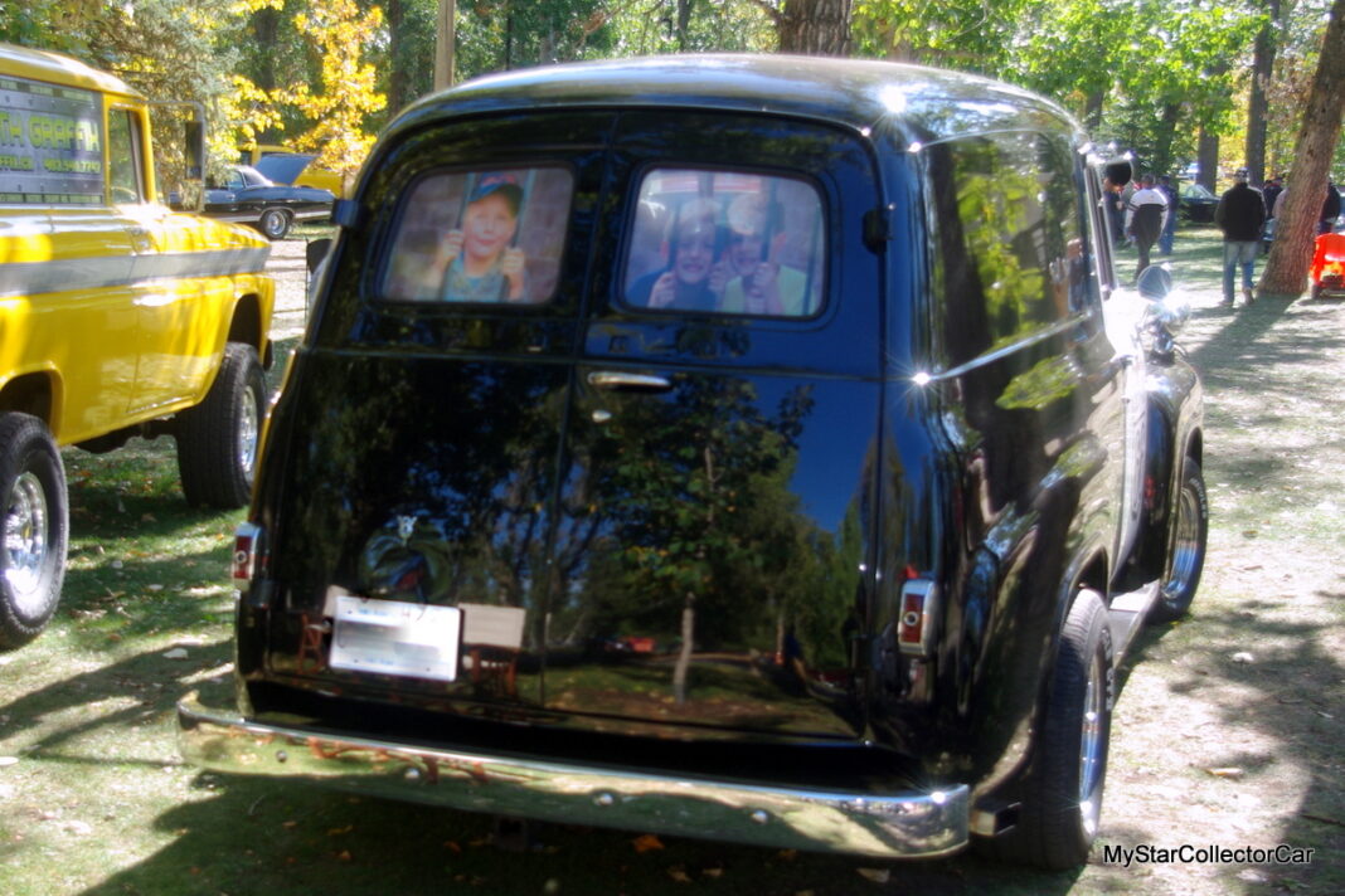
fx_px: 1569
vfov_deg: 31.9
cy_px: 448
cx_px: 672
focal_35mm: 42
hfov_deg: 46.4
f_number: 4
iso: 100
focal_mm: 28
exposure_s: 1/125
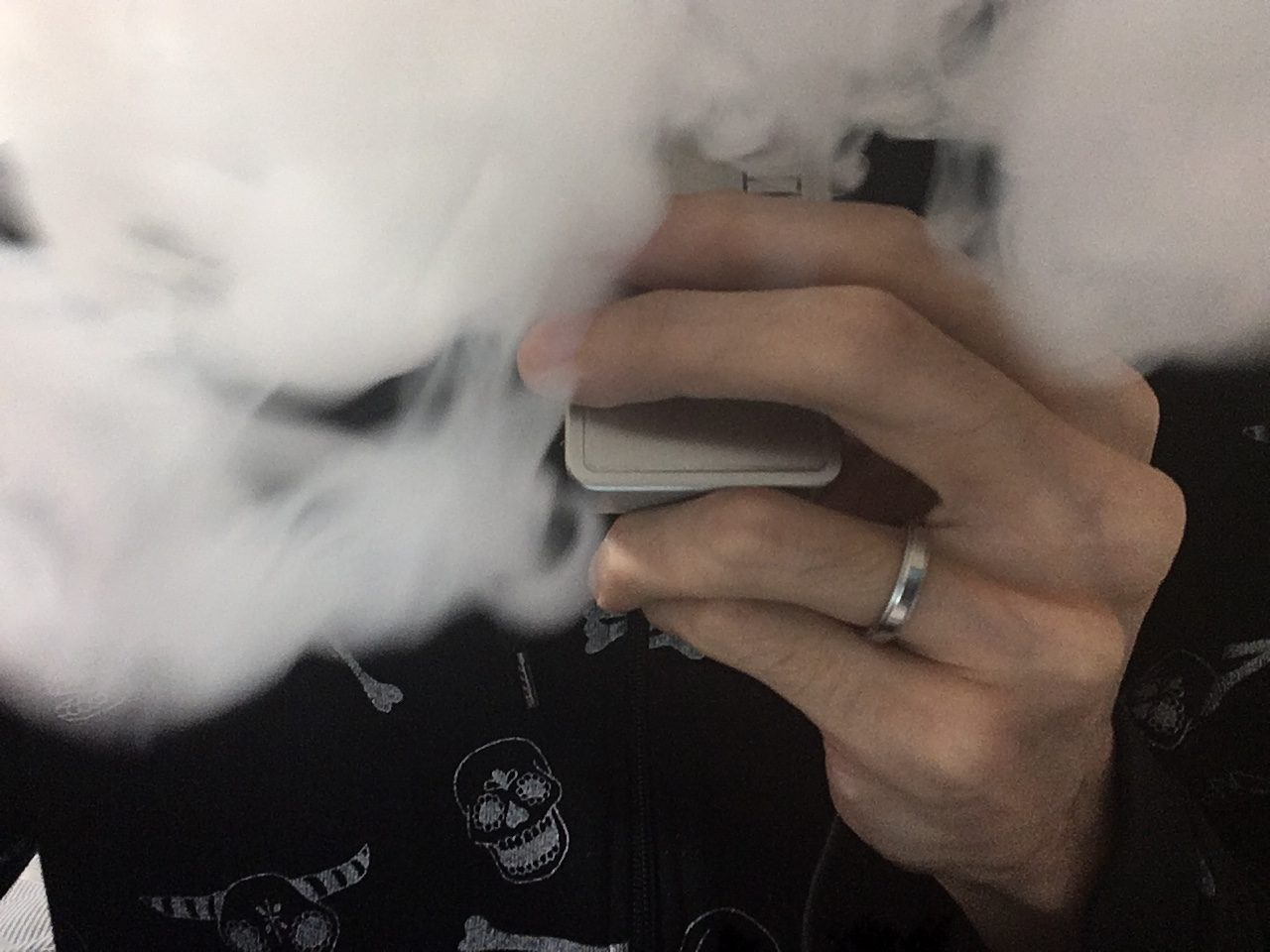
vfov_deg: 45.4
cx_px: 635
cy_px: 476
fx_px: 1137
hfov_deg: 58.4
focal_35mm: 31
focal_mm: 2.15
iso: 100
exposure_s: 1/30
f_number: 2.4
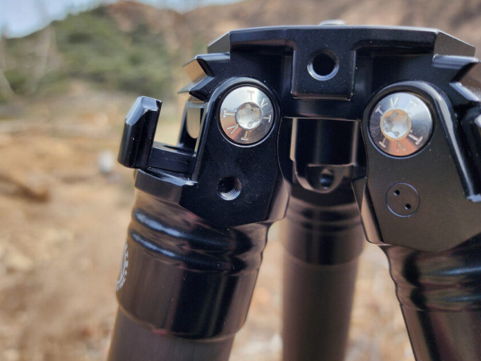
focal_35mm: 26
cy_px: 159
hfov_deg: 67.1
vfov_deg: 53.0
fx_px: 361
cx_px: 215
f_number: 1.8
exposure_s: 1/396
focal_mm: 6.4
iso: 12
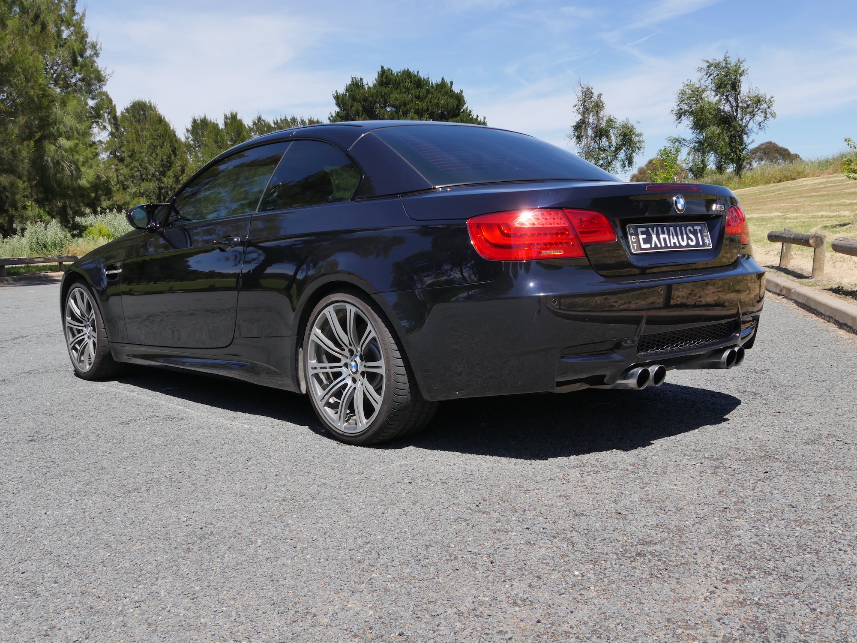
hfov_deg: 49.0
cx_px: 428
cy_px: 322
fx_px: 941
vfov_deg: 37.7
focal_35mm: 38
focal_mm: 19
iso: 200
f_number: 8
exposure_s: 1/400
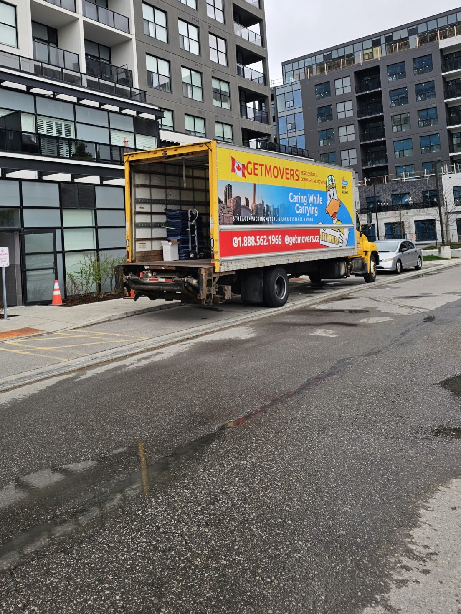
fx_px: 533
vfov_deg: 59.0
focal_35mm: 30
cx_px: 178
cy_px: 222
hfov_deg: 46.5
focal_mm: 6.3
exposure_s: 1/253
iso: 10
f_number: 1.7
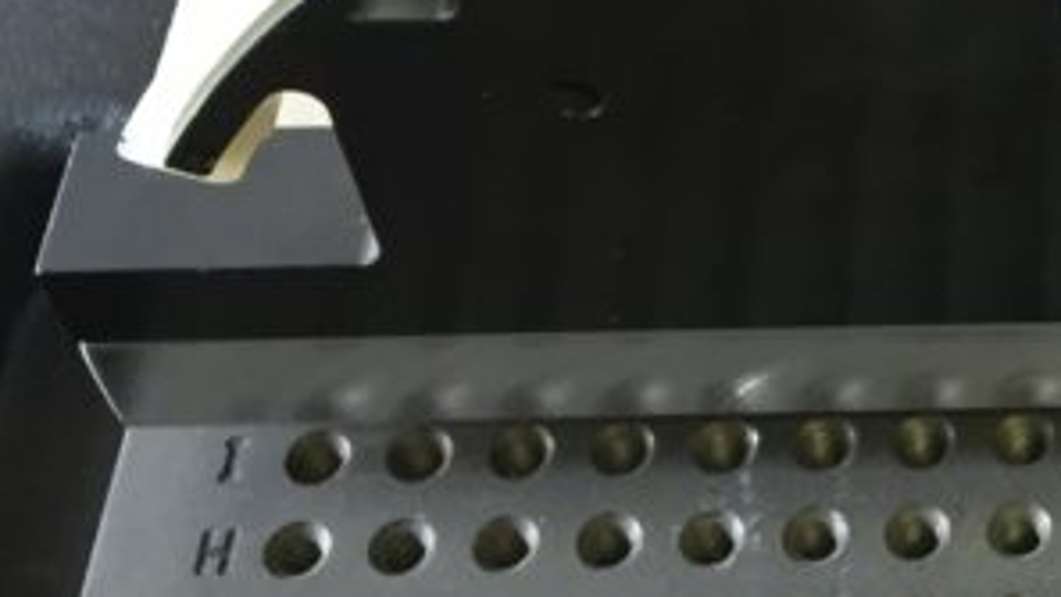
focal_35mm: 109
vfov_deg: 10.7
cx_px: 1311
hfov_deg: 18.5
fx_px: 3066
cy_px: -279
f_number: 2.2
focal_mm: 4.15
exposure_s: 1/30
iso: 100
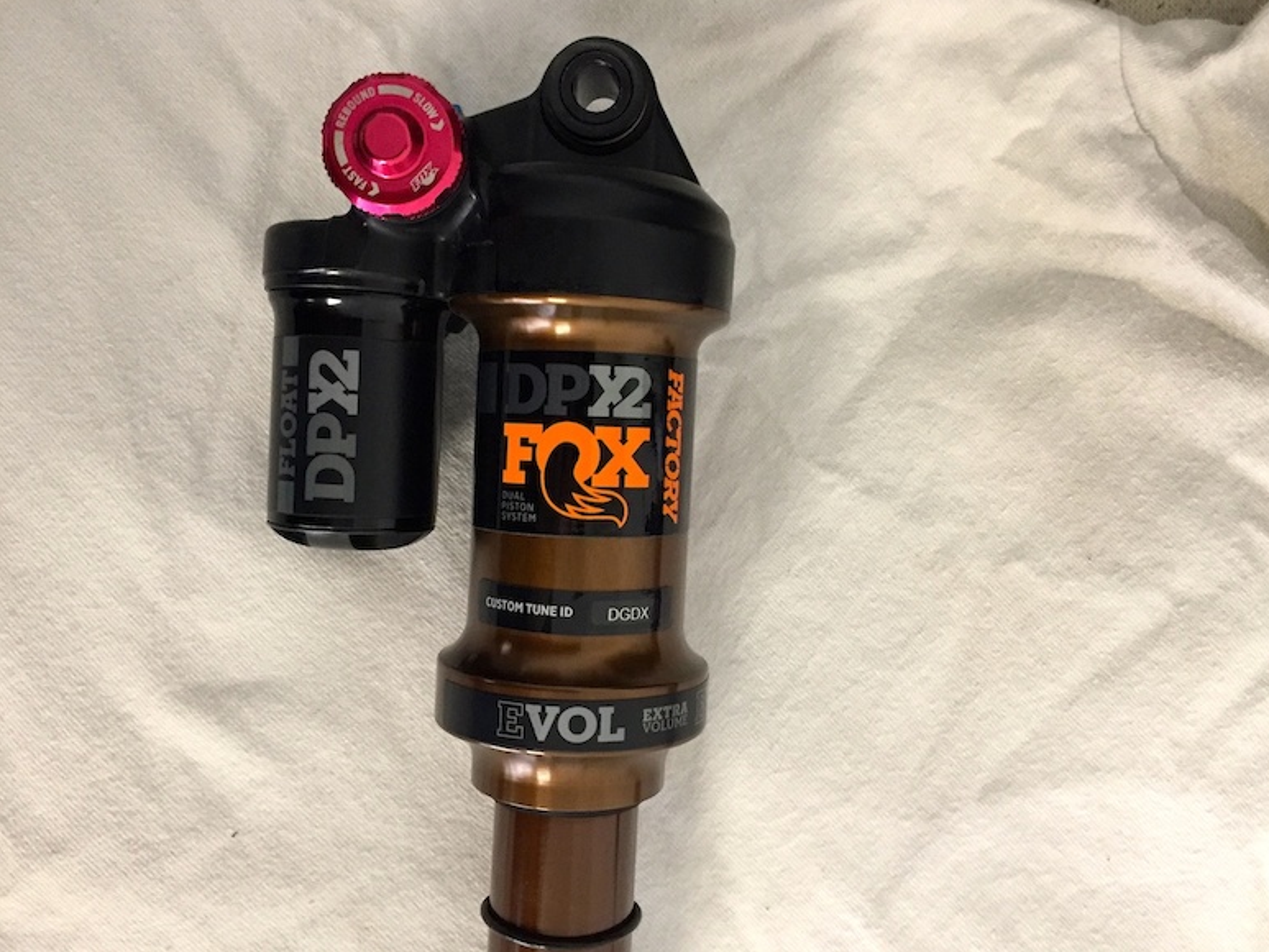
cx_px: 650
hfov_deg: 59.9
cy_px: 463
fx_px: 1100
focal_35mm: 30
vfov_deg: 46.8
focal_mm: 4.15
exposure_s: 1/30
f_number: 2.2
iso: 200
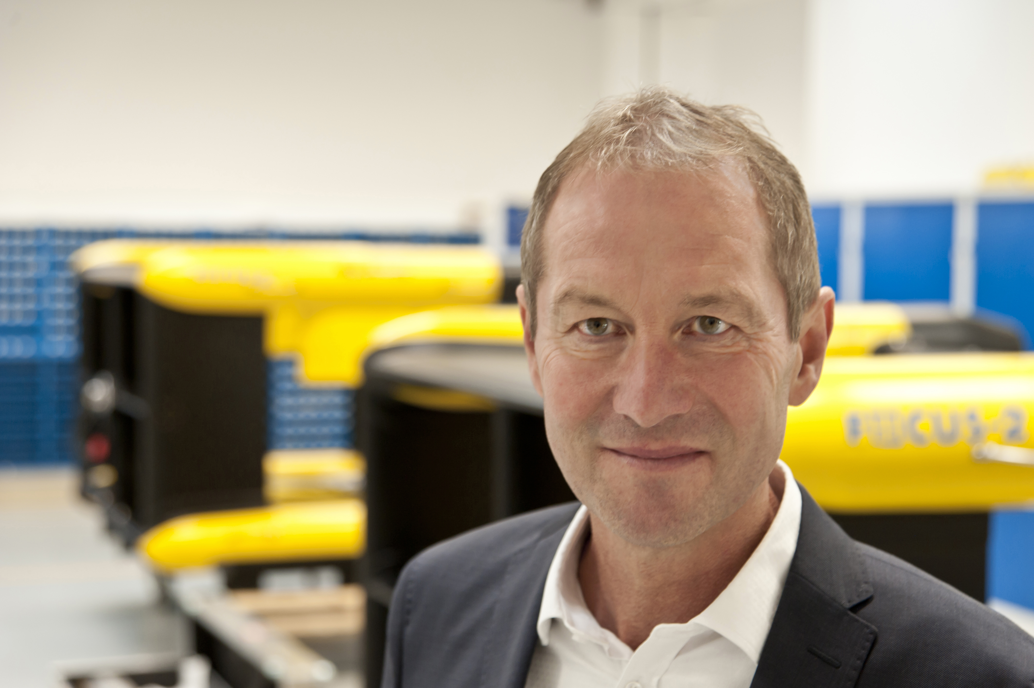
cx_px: 517
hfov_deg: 30.5
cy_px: 344
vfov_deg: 20.6
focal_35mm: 66
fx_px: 1894
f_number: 5
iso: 400
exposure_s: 1/60
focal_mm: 66
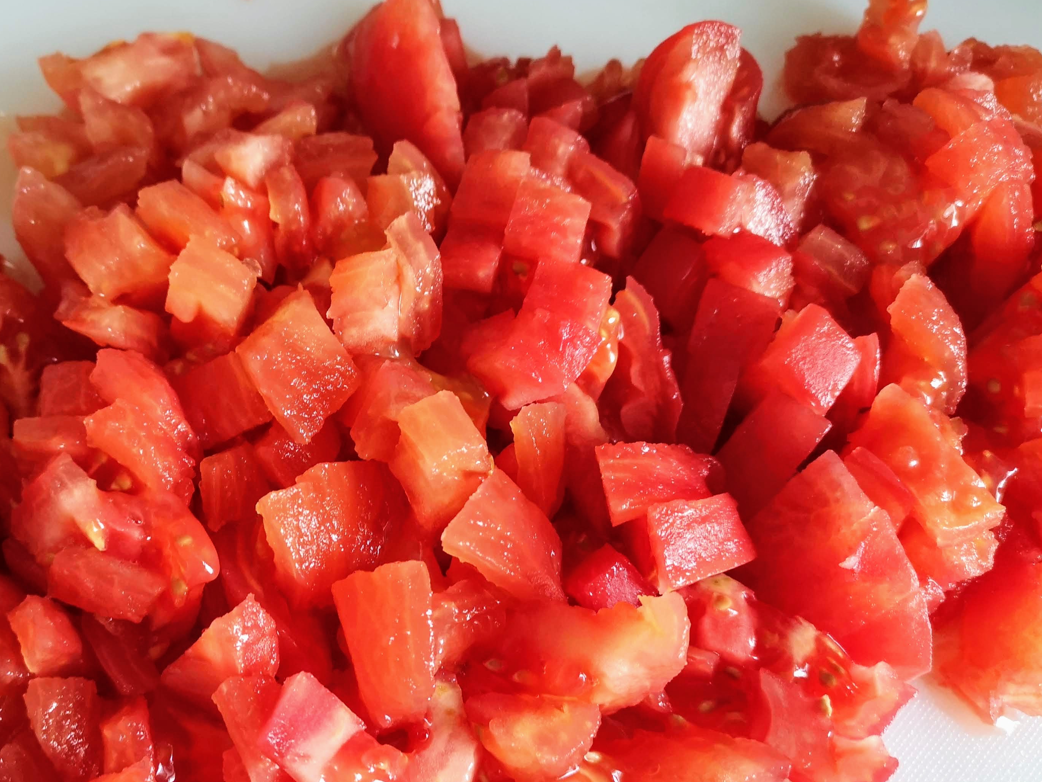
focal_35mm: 36
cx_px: 393
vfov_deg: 39.4
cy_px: 491
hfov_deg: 50.8
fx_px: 1084
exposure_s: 1/50
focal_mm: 5.58
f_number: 1.8
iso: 200
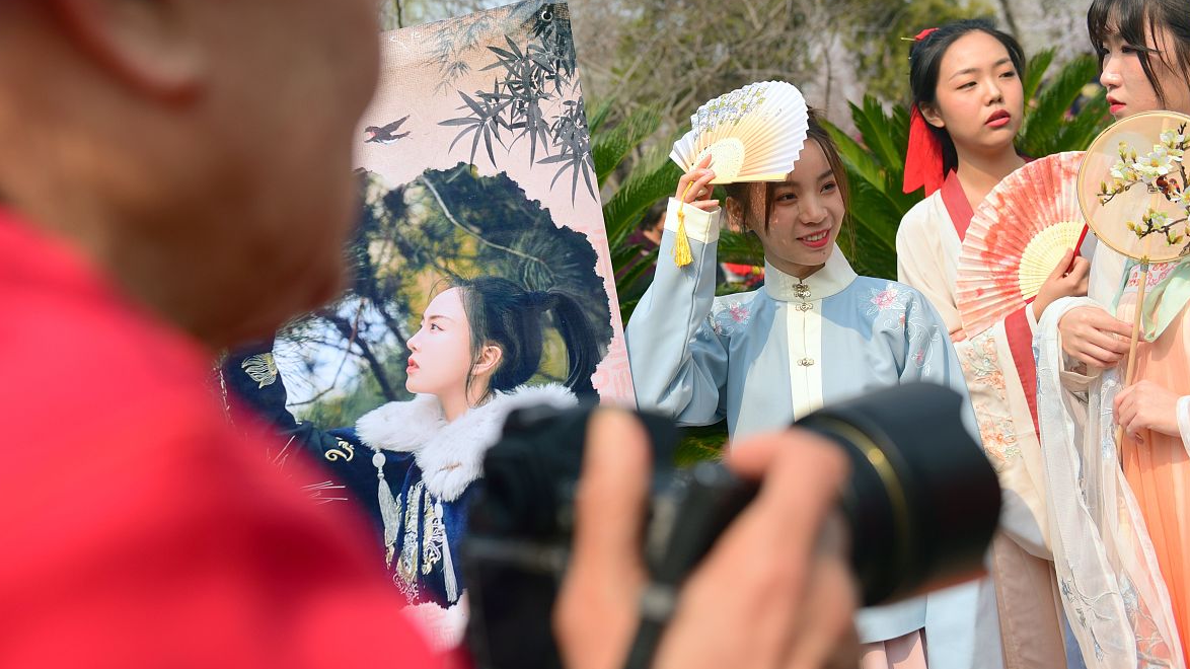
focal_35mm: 45
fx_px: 1420
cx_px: 592
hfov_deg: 45.5
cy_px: 279
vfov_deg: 26.5
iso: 200
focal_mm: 42
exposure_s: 1/1000
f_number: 3.5
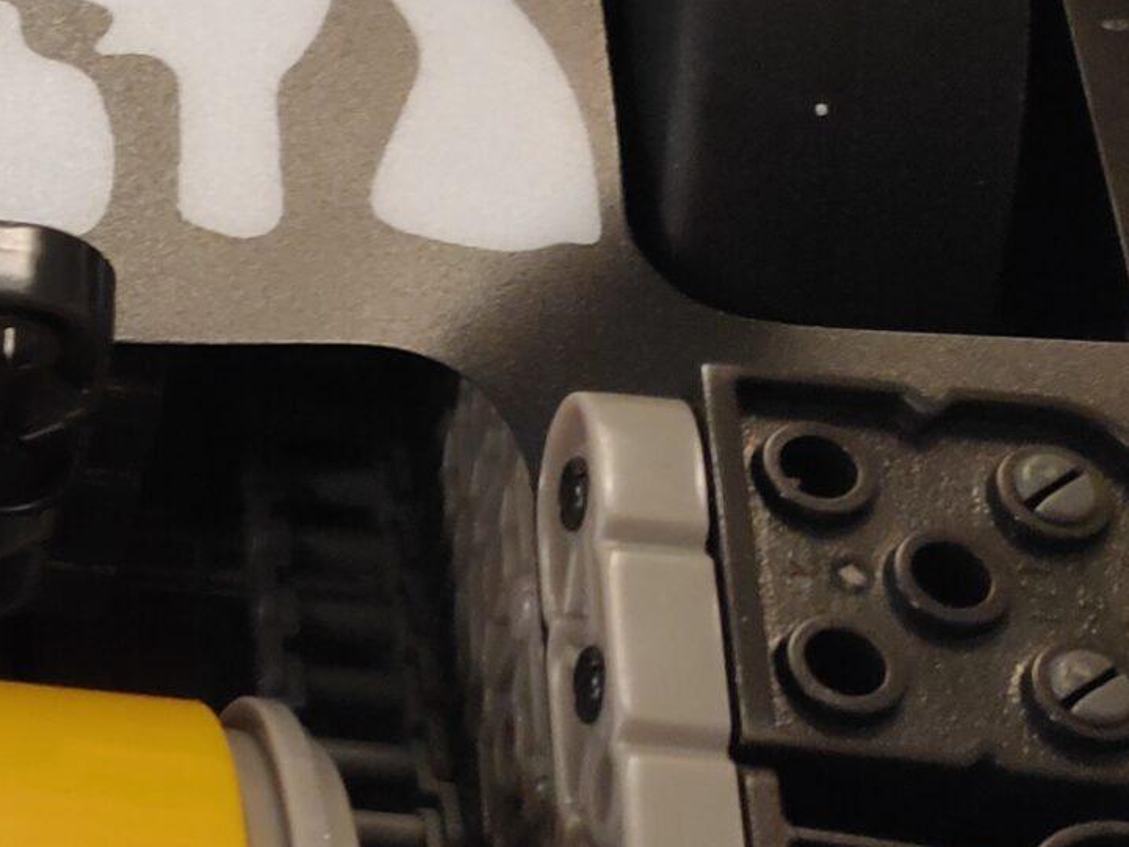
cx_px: -612
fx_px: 2316
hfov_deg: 22.1
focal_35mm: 71
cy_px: 335
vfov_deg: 20.7
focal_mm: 3.94
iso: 1505
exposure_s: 1/50
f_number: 1.9
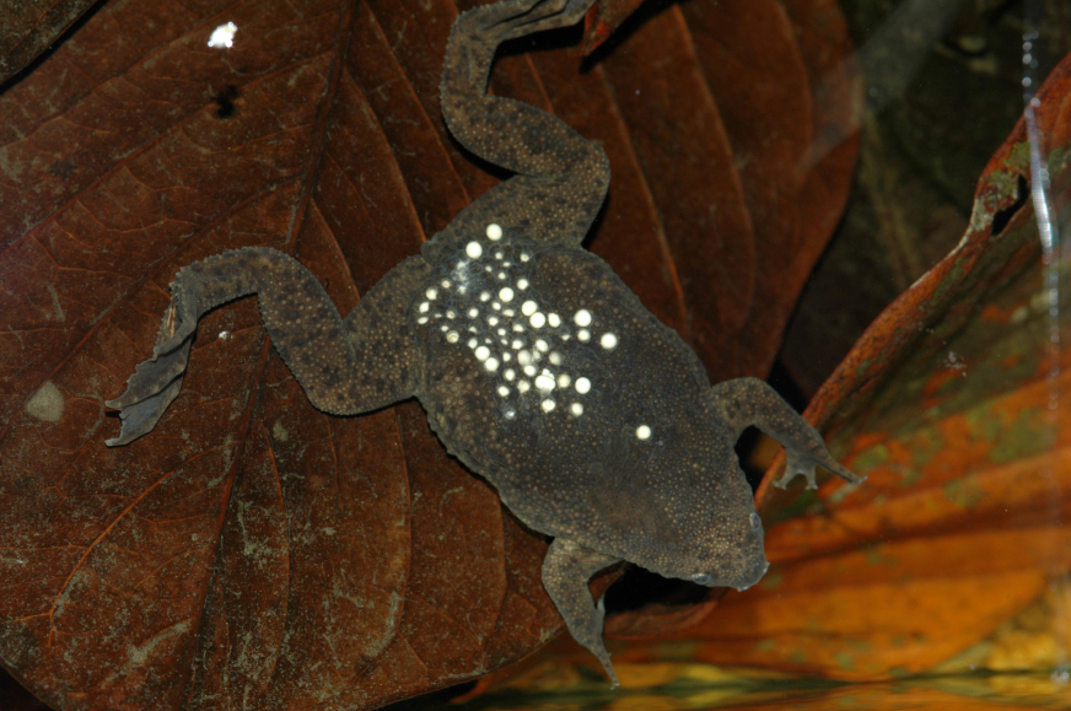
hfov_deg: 13.1
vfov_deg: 8.7
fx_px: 4679
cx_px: 536
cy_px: 356
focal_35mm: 158
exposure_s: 1/60
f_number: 11
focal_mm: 105
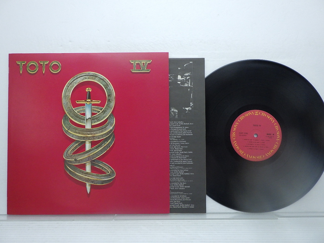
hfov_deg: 63.4
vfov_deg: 49.7
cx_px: 162
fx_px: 262
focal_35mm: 28
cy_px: 122
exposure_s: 1/200
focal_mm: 5
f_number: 3.5
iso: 400
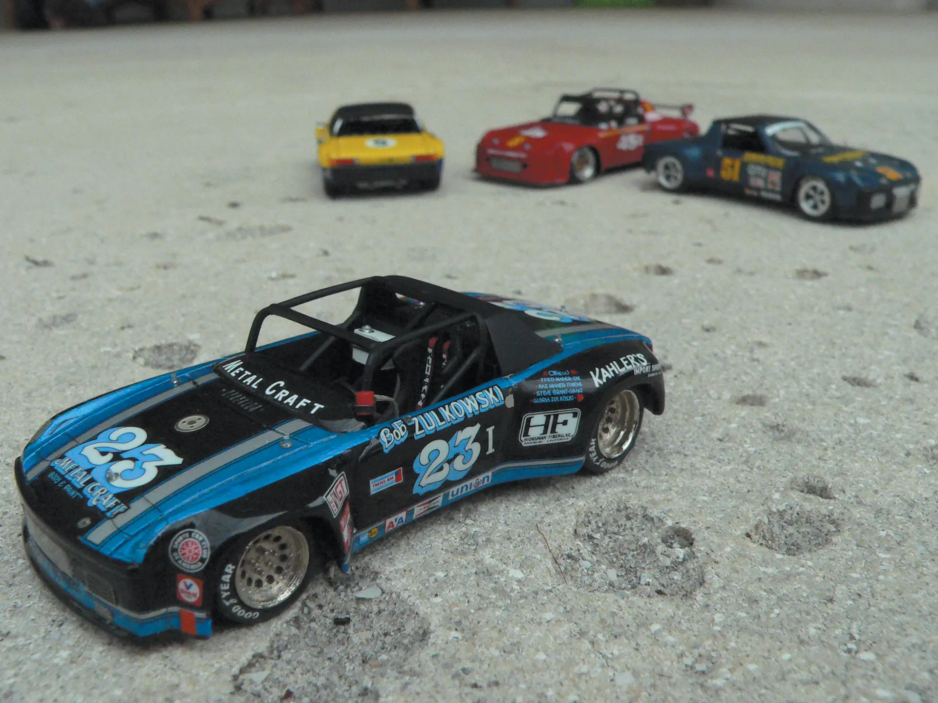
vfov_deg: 39.7
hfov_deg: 51.4
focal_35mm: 36
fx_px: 976
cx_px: 469
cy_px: 352
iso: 400
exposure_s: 1/640
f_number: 4.6
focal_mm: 6
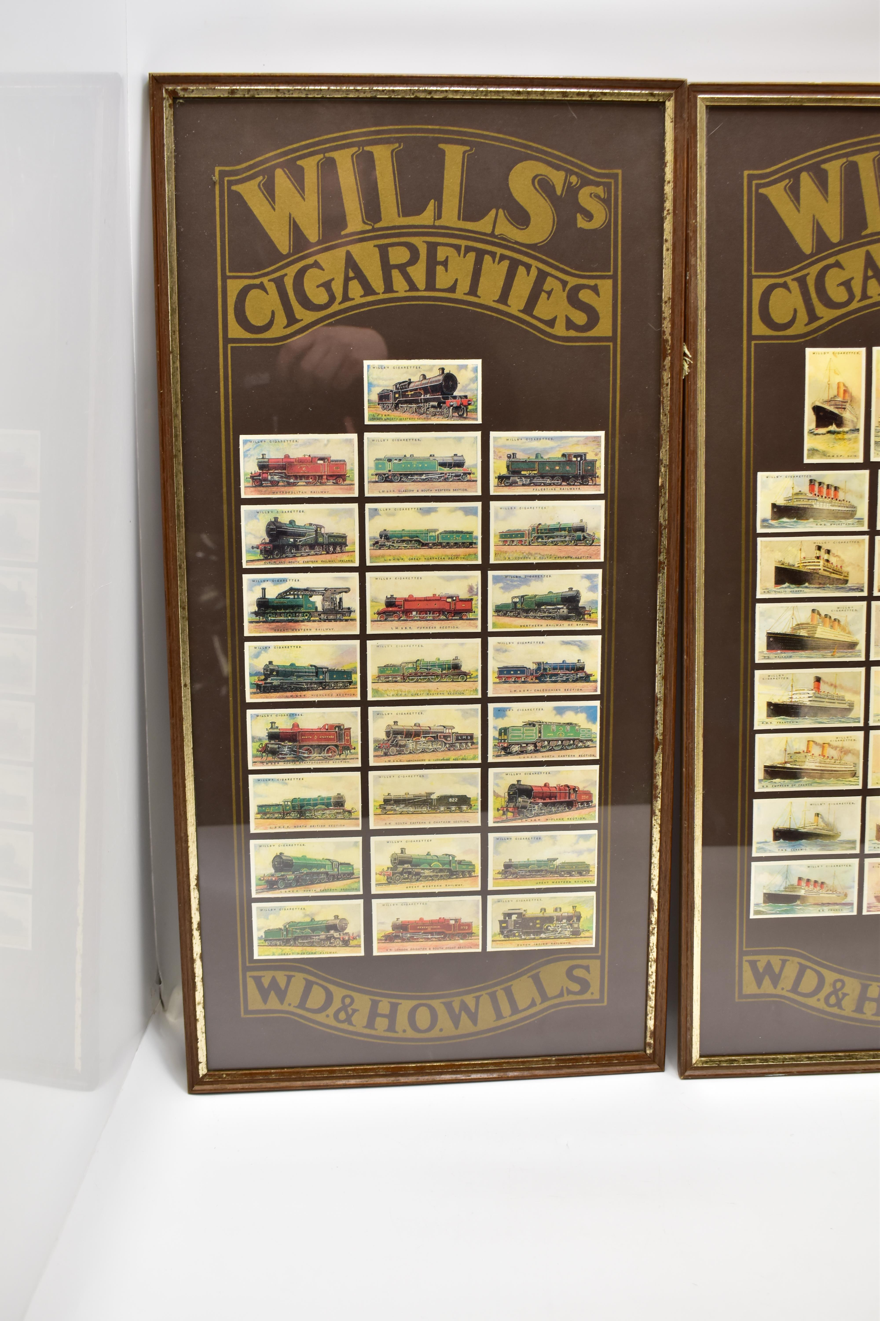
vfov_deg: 53.1
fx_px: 1320
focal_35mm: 36
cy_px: 660
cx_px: 440
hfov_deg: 36.9
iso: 450
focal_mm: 24
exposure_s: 1/60
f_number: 5.6
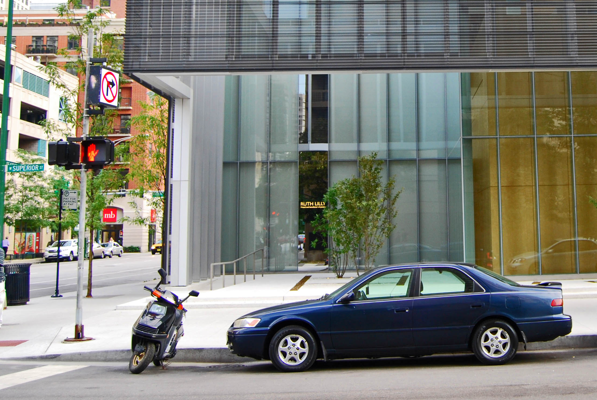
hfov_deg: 38.5
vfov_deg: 26.5
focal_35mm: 50
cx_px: 459
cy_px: 71
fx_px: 828
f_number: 5
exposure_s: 1/100
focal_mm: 19
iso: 200
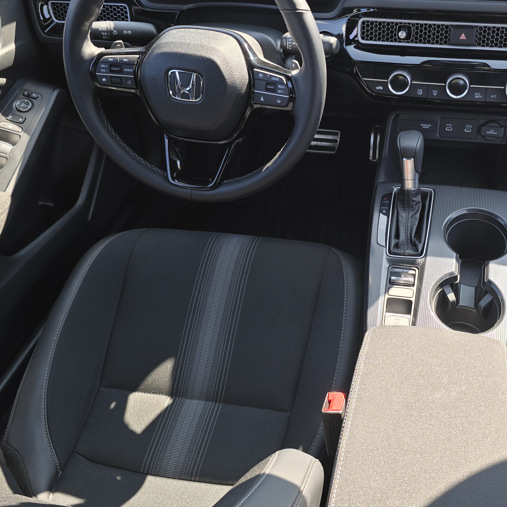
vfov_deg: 44.9
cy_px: 227
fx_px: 613
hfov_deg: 44.2
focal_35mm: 37
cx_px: 344
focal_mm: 6.3
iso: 32
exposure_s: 1/180
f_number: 1.7
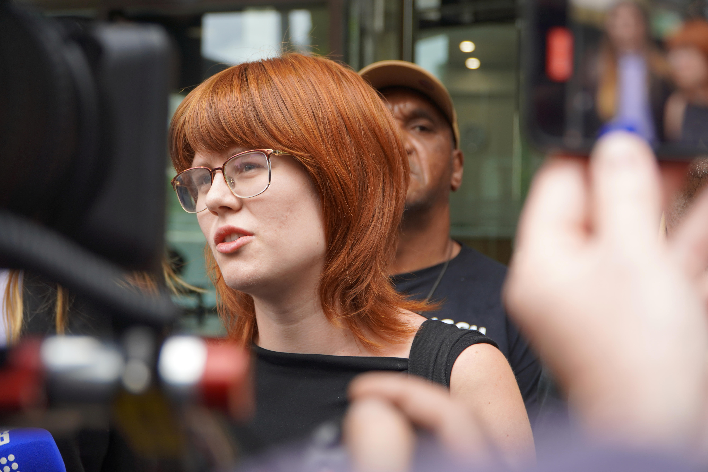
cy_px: 236
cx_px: 354
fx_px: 1357
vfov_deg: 19.7
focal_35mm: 69
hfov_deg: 29.2
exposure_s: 1/160
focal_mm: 46
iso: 125
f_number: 4
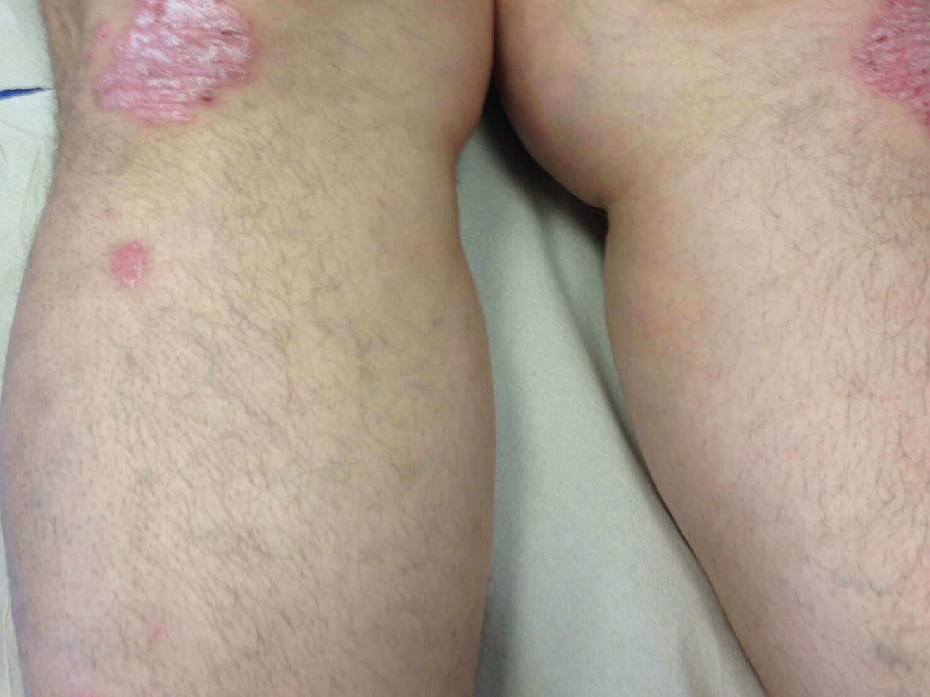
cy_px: 280
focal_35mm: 46
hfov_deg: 41.1
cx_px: 384
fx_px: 1236
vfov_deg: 31.4
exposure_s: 1/20
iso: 50
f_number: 2.4
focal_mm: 4.12
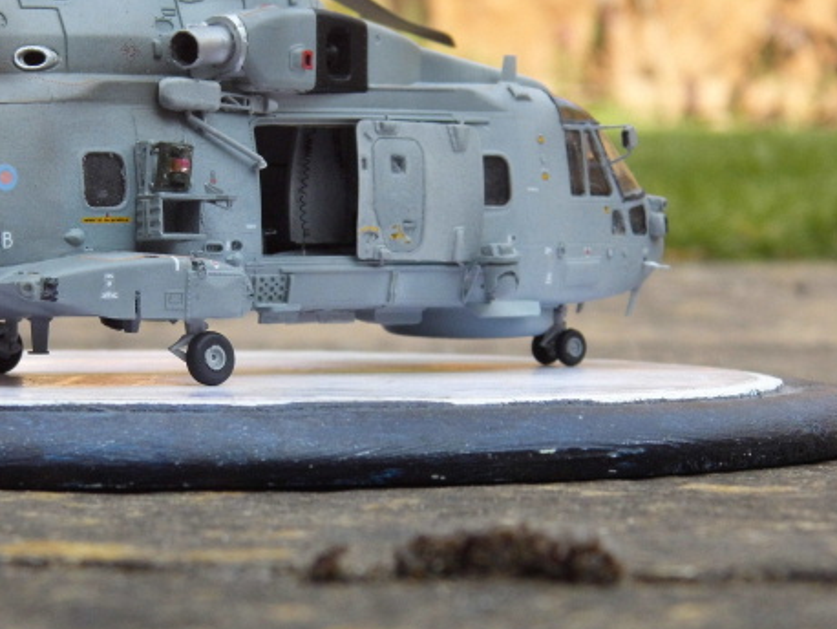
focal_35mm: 148
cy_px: 389
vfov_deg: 10.0
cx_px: 261
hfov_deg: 13.3
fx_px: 3580
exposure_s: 1/250
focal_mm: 19
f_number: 4.5
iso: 200
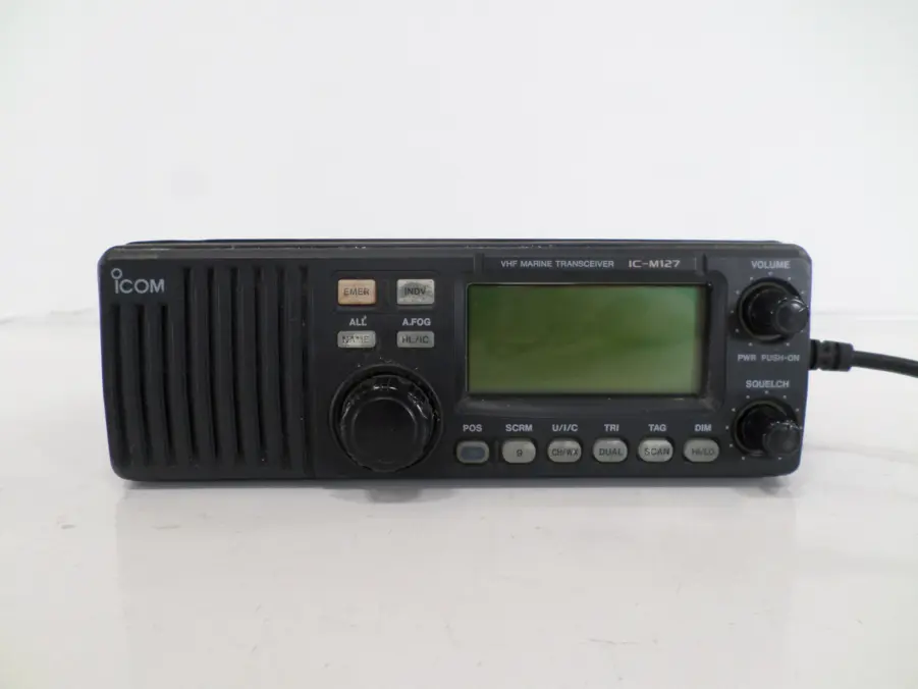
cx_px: 459
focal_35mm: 25
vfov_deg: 54.9
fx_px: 663
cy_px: 344
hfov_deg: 69.4
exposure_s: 1/60
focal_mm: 4.5
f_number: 2.5
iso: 80
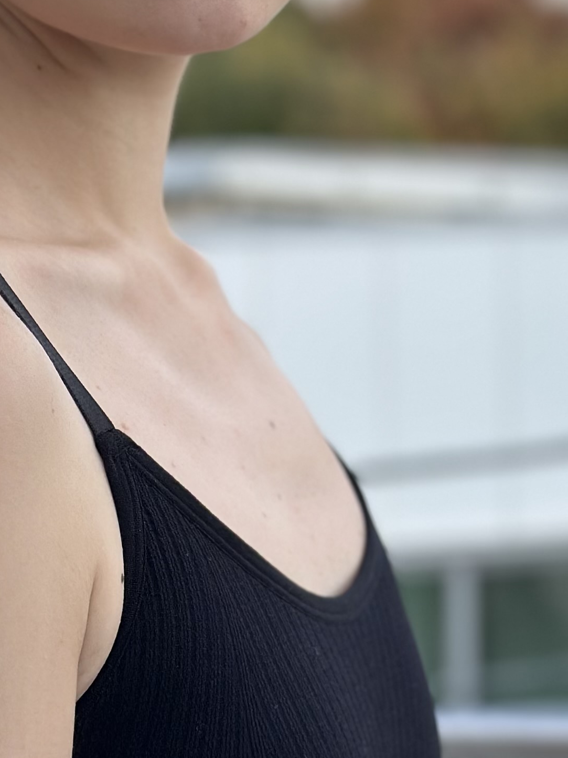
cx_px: 196
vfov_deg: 14.7
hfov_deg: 11.1
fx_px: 2932
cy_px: 336
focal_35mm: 134
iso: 80
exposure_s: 1/1000
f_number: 1.78
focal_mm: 6.86
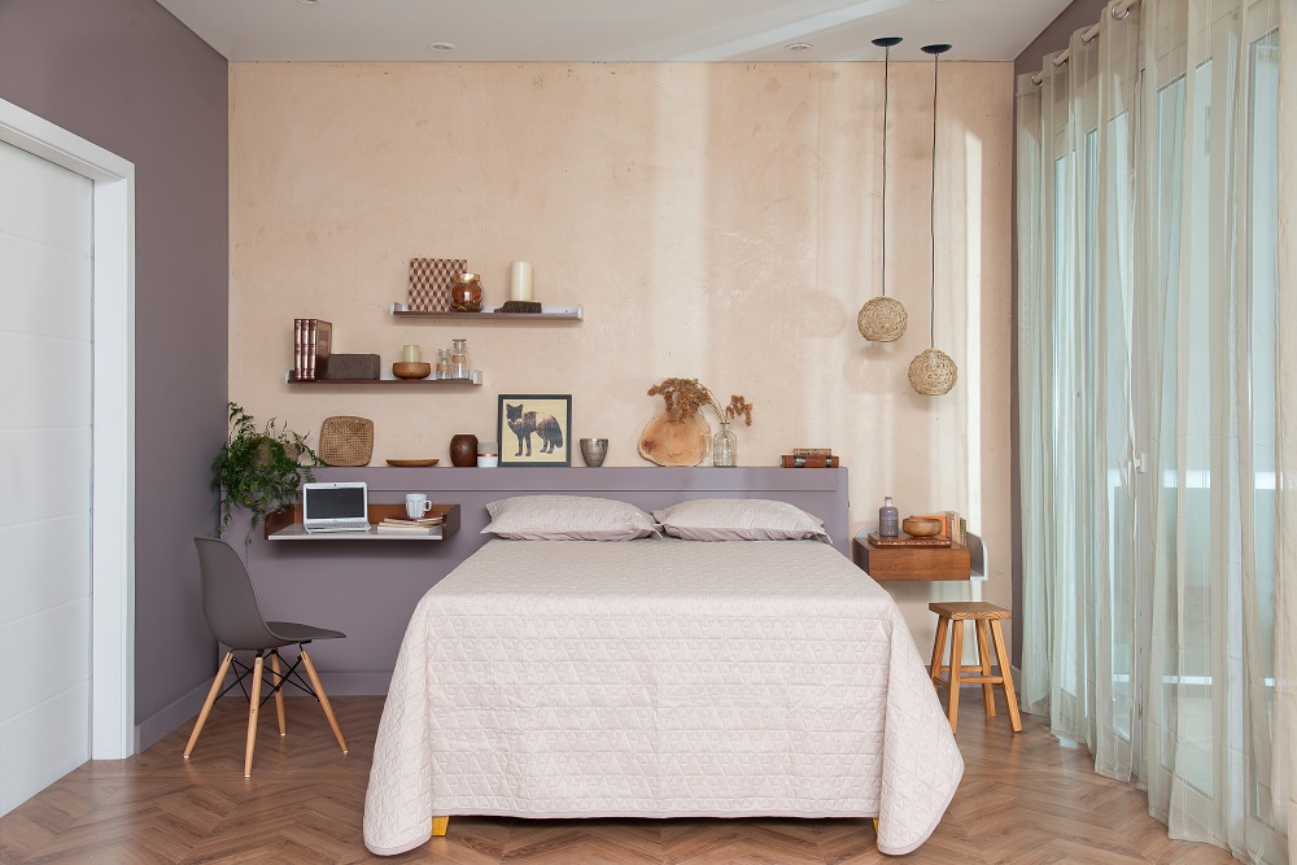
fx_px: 1225
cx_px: 648
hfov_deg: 55.8
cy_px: 432
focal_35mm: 34
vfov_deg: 38.9
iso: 250
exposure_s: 10
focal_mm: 34
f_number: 11
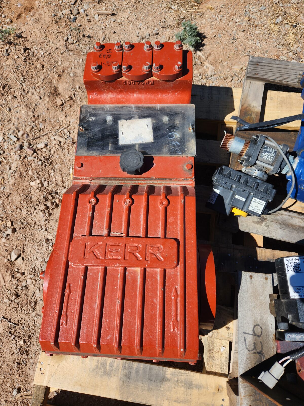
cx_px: 152
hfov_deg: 58.9
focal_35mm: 23
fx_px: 269
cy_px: 203
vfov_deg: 73.9
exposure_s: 1/2252
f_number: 1.8
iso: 20
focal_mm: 5.4
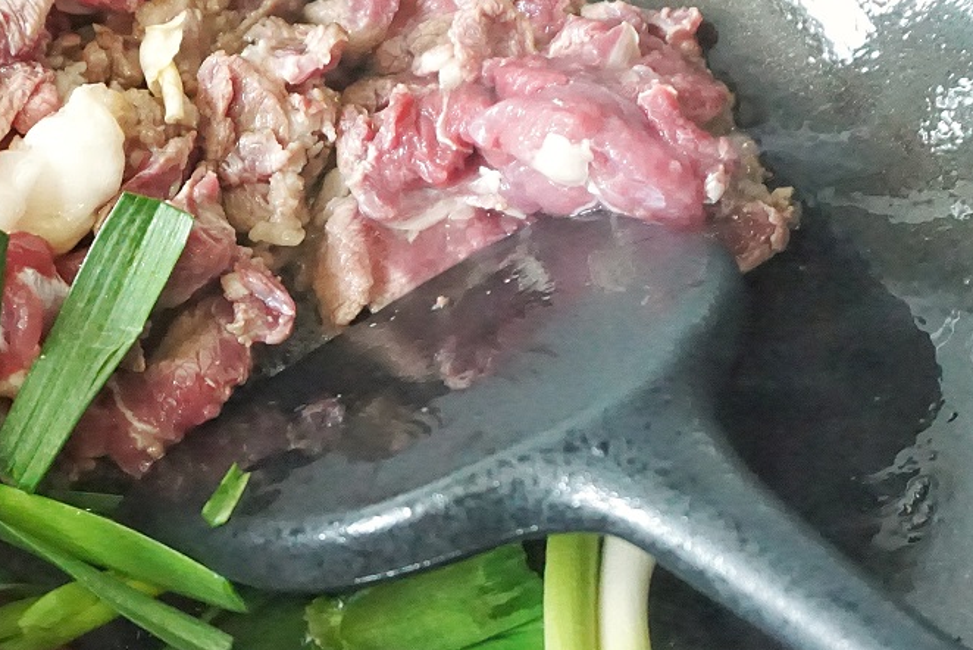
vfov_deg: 17.3
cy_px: 522
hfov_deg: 25.7
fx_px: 2113
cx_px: 272
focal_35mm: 78
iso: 5000
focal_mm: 23
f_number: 5.6
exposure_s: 1/50
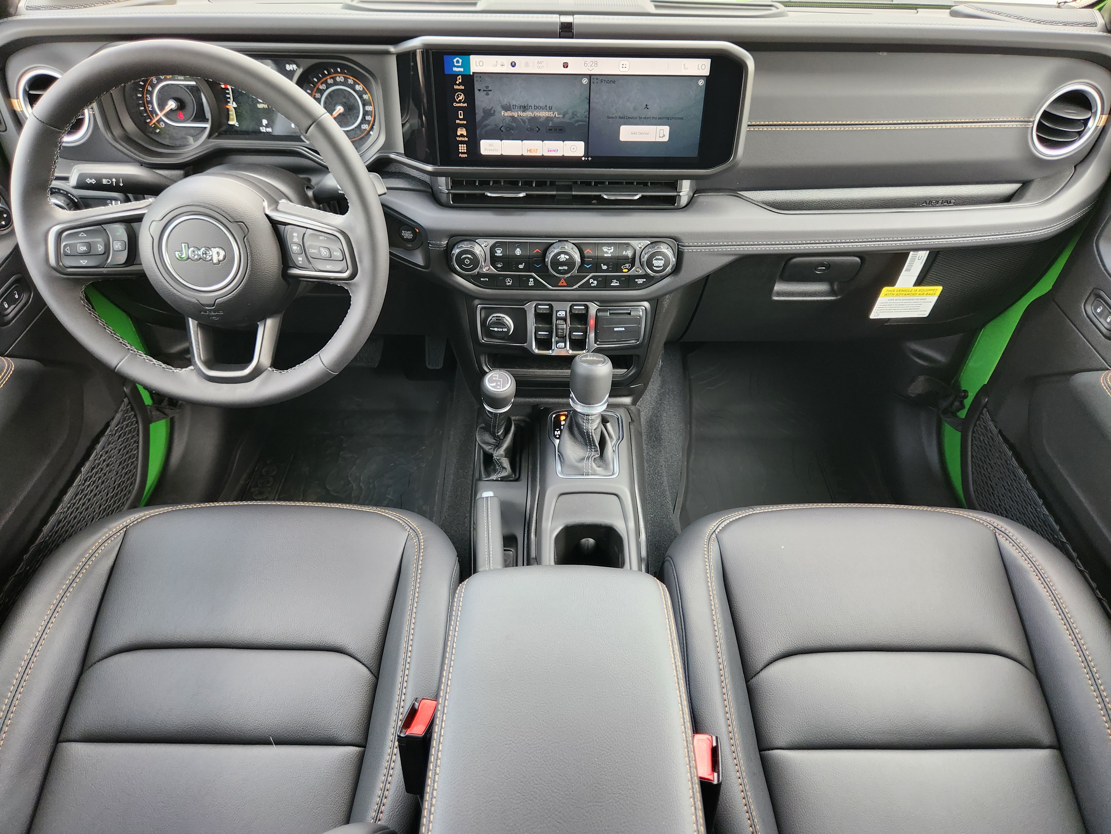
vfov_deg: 58.9
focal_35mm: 23
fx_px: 738
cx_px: 556
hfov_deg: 73.9
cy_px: 417
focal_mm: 5.4
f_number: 1.8
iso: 200
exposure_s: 1/180
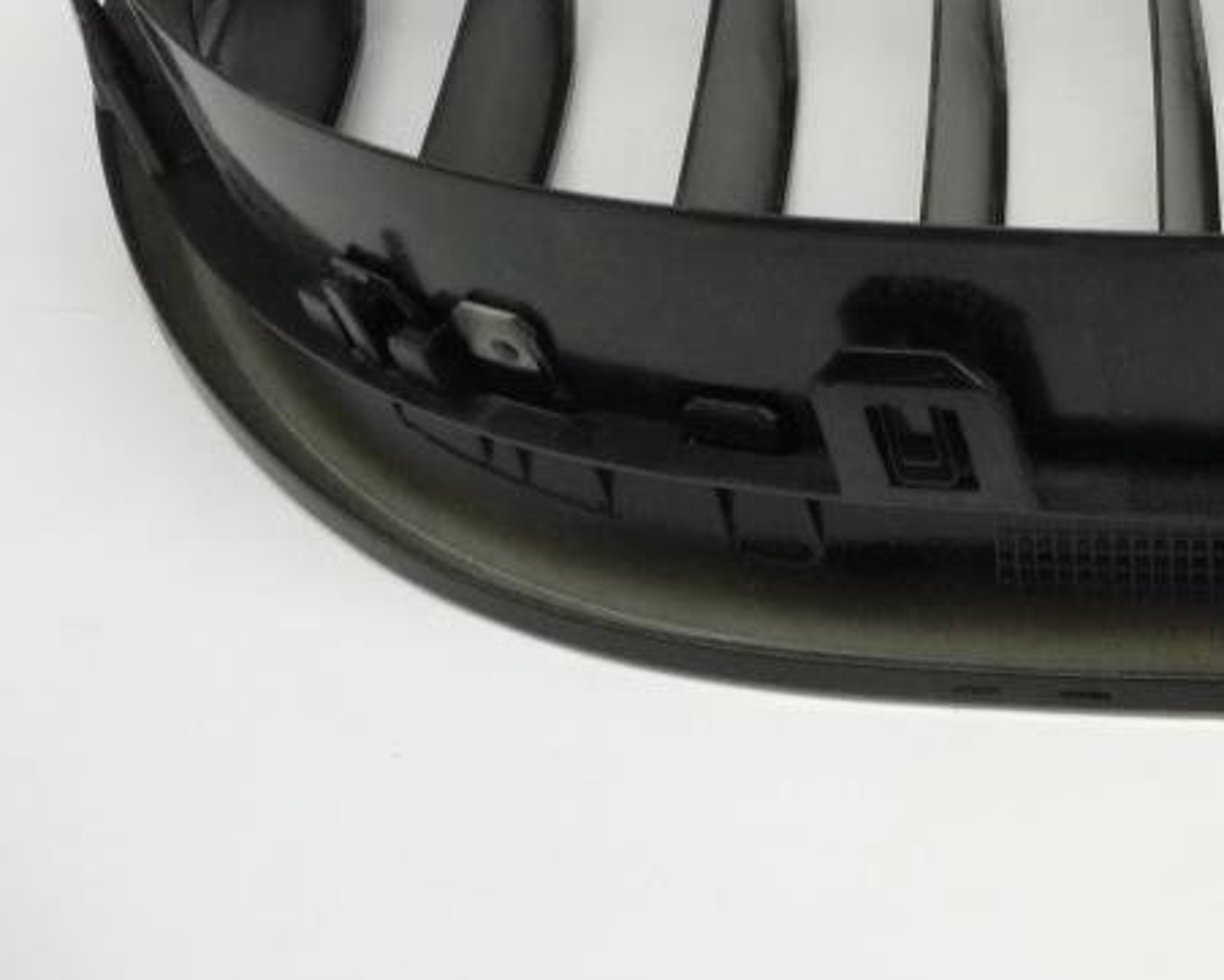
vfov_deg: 24.1
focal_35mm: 62
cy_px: 149
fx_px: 2246
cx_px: 1341
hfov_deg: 27.9
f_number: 3.3
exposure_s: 1/30
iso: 250
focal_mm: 4.7
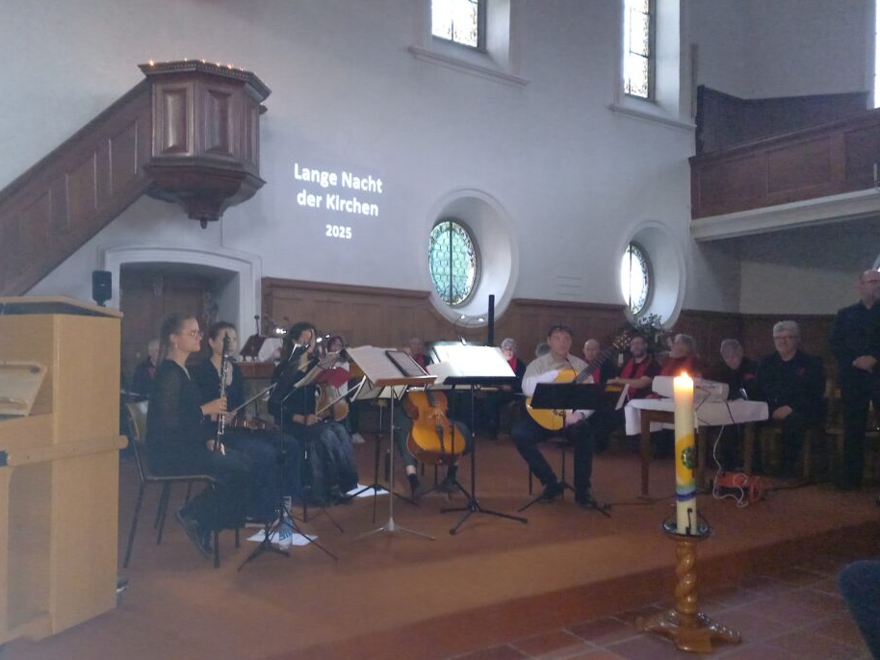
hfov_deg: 63.2
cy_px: 351
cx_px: 388
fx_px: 712
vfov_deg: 49.7
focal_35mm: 28
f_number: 1.8
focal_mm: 4.65
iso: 1600
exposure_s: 1/16.7
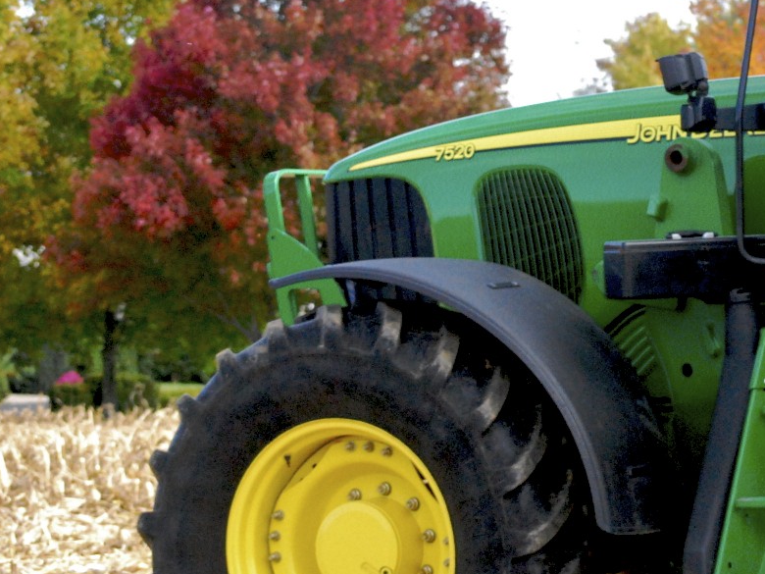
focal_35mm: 215
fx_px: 4751
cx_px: 786
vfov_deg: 6.9
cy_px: 220
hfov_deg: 9.1
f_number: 6.3
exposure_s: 1/1250
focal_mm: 60
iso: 1600
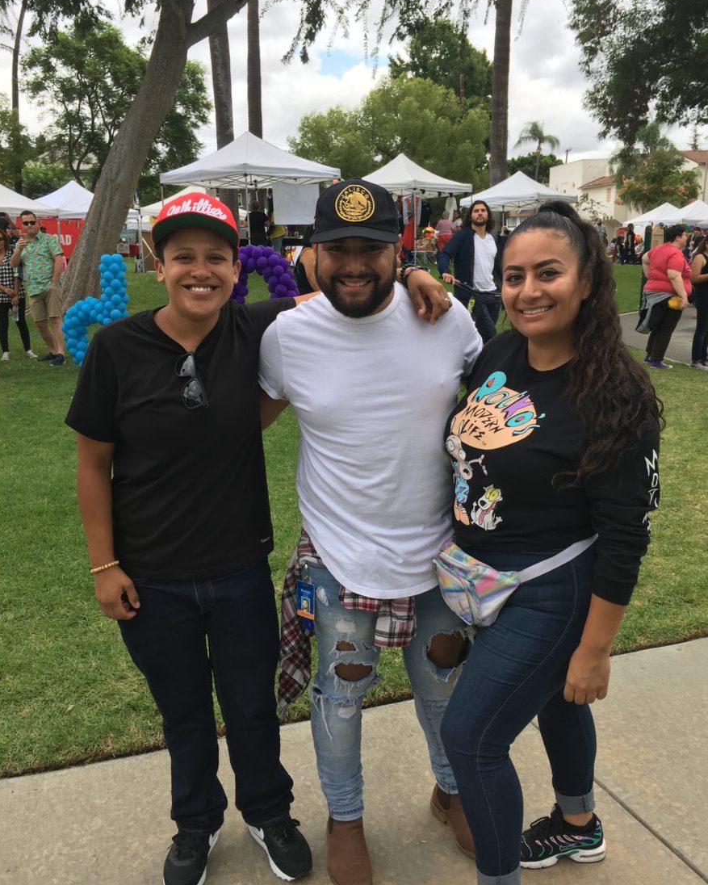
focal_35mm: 31
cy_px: 453
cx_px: 361
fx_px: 812
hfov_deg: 47.1
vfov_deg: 57.2
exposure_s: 1/394
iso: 25
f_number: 2.2
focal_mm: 4.15
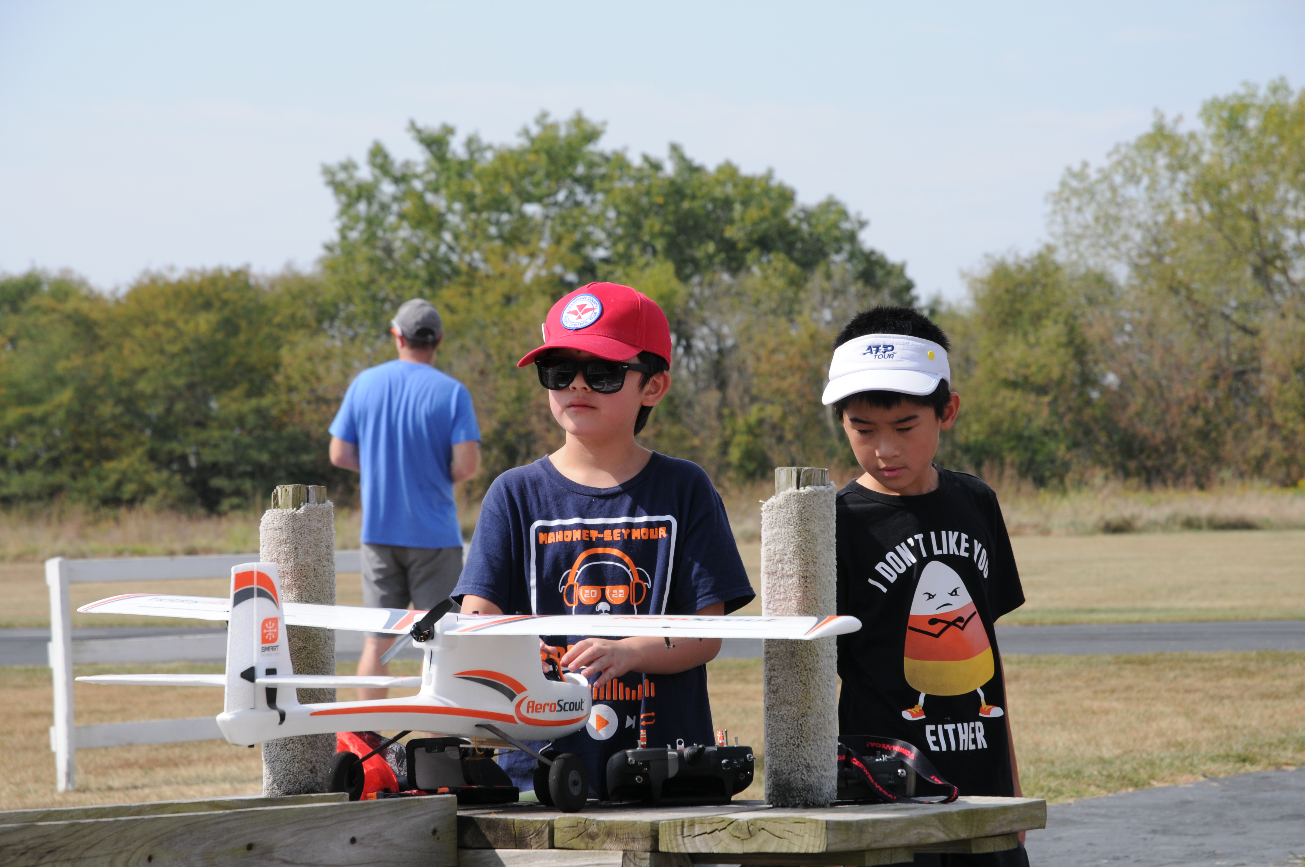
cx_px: 652
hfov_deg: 16.1
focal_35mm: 128
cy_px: 434
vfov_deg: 10.7
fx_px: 4616
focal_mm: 85
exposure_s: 1/500
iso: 200
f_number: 8
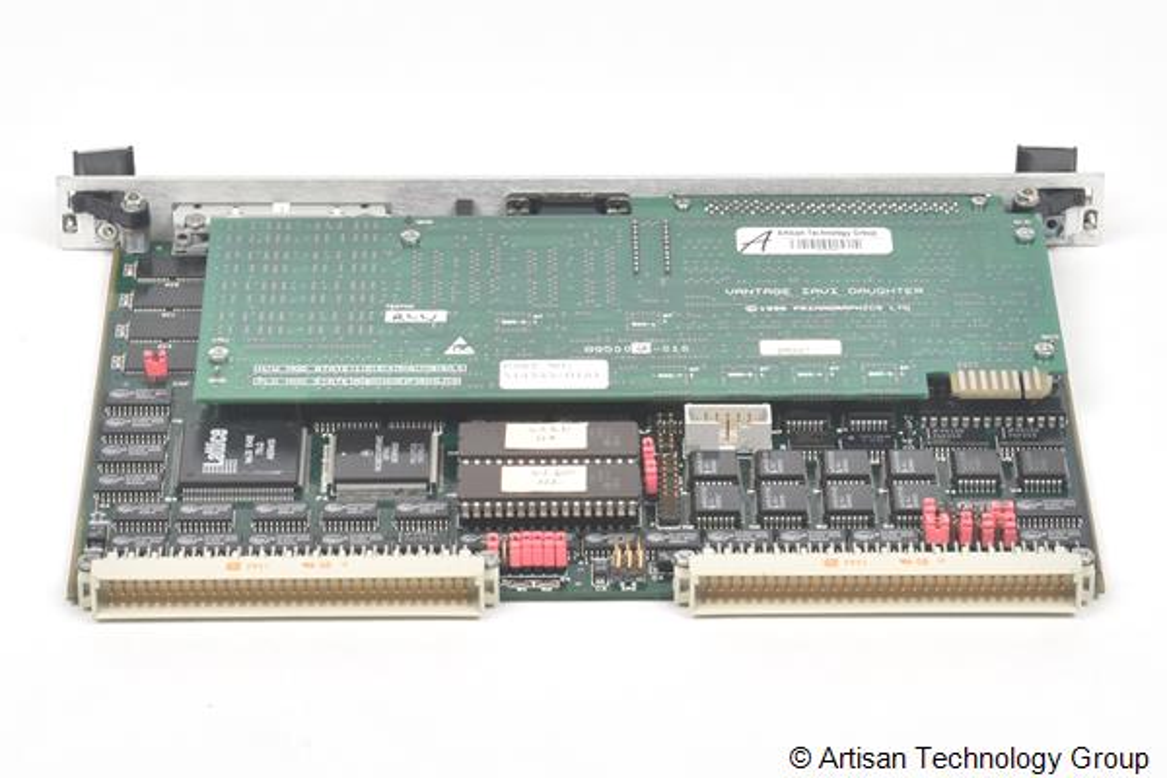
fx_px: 2334
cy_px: 389
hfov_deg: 28.1
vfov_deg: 18.9
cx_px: 584
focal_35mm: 72
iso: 200
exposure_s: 1/200
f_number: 14
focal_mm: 48
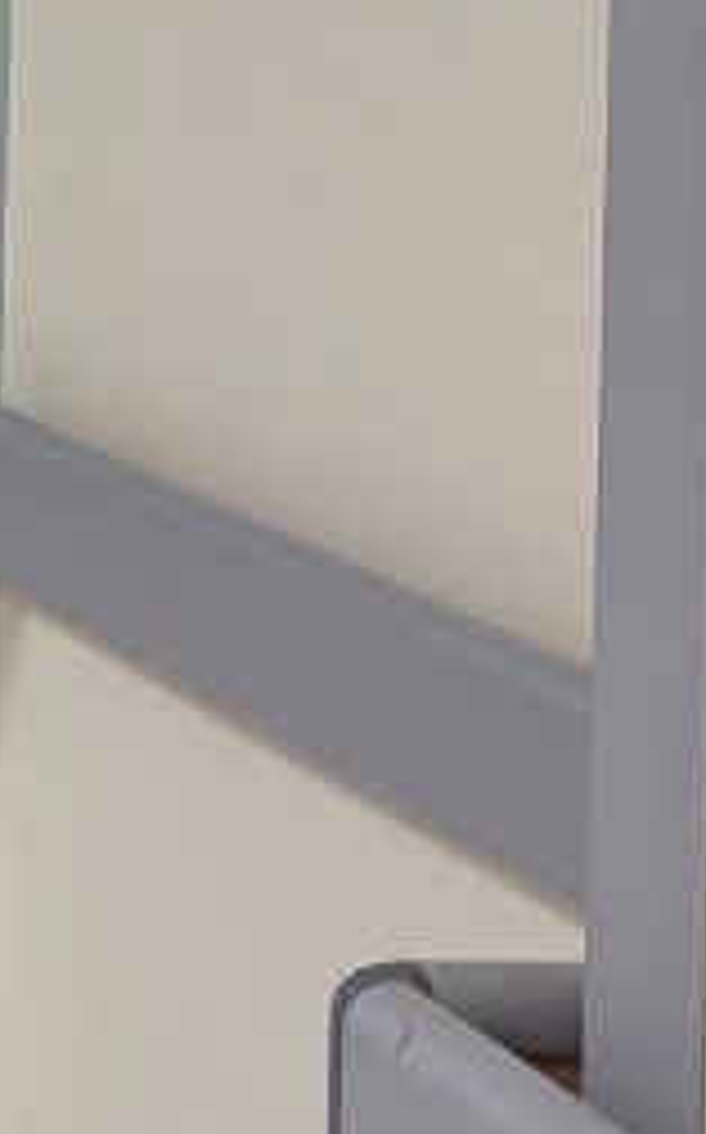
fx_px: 3734
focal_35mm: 121
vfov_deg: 16.7
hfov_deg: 8.4
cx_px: -1630
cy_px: -108
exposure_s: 1/50
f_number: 1.85
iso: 112
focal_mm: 6.81
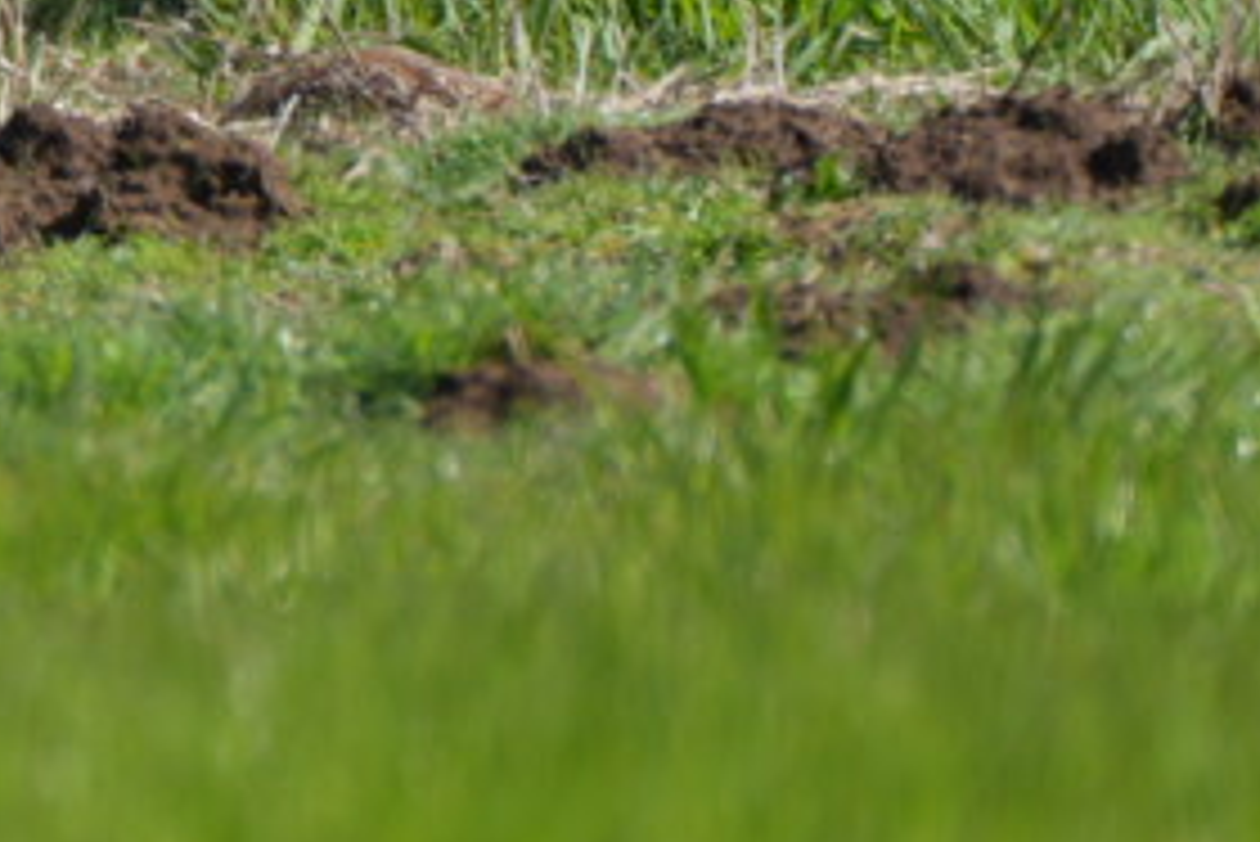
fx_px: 80783
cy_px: -995
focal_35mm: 2307
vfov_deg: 0.6
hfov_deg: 0.9
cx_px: -1044
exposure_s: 1/500
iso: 125
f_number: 5.6
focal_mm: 400
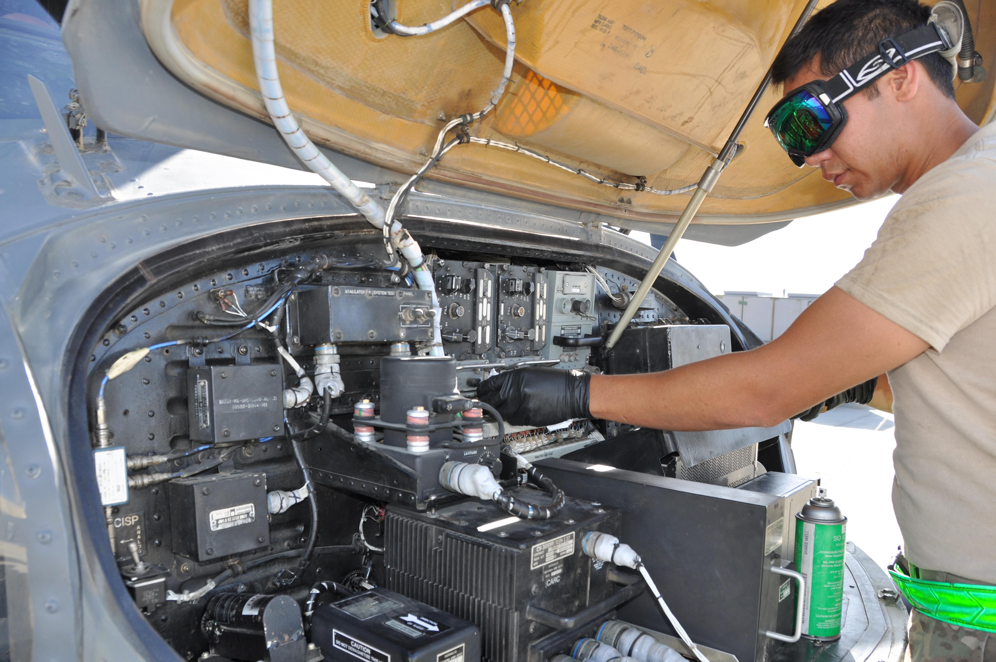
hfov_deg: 67.4
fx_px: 746
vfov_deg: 47.8
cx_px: 498
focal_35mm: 27
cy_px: 331
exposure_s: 1/200
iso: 200
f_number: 5.6
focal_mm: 18
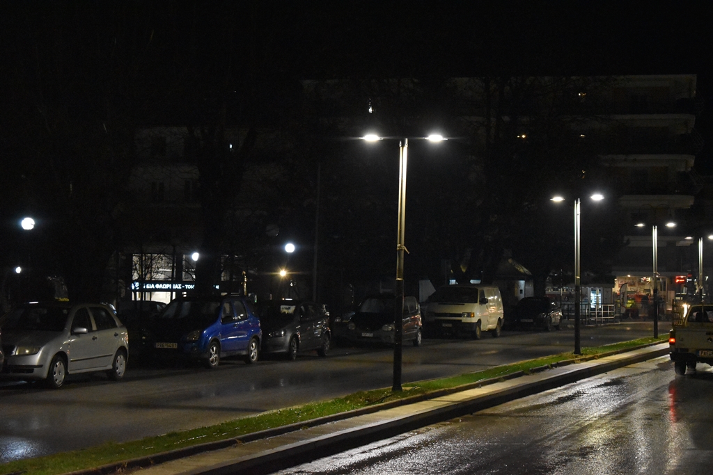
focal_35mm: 82
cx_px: 356
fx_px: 1634
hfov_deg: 24.6
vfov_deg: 16.6
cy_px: 238
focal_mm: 55
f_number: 5.6
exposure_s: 1/125
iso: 7200
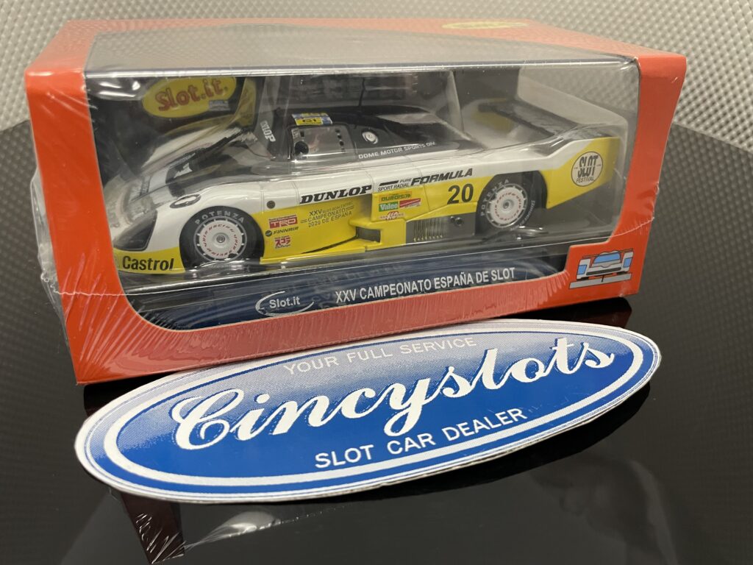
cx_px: 376
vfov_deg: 53.1
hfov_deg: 67.3
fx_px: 566
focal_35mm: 26
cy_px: 282
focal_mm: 4.2
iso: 250
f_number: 1.6
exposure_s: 1/60
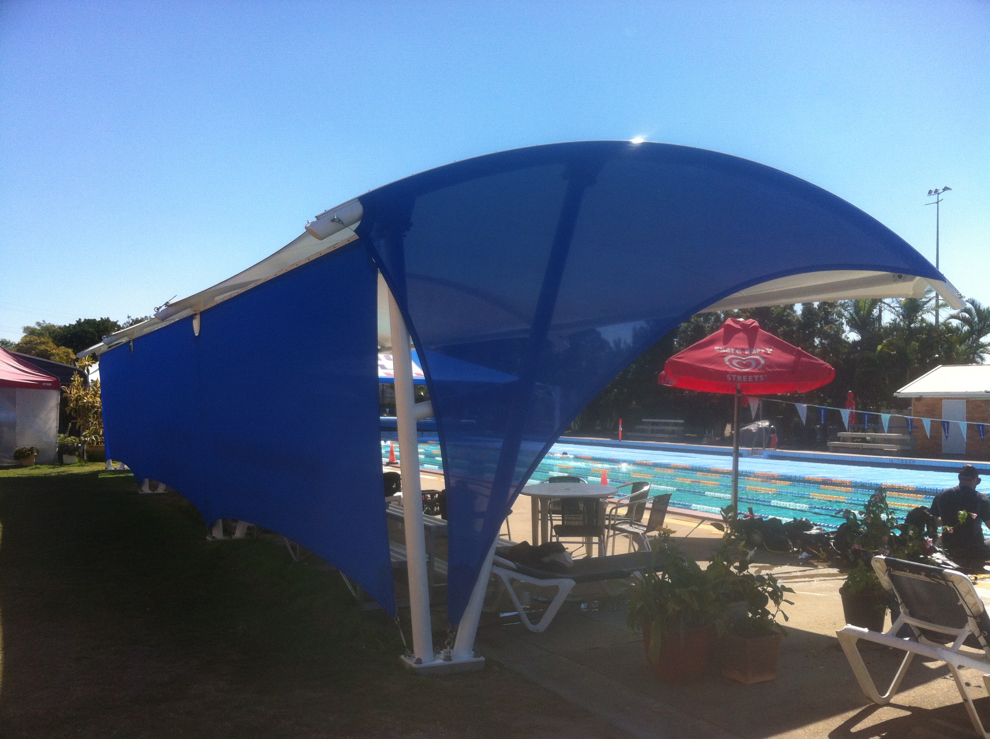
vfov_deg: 40.6
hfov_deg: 52.7
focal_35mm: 35
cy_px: 370
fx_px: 1000
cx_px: 495
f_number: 2.8
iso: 80
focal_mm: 3.85
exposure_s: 1/1207
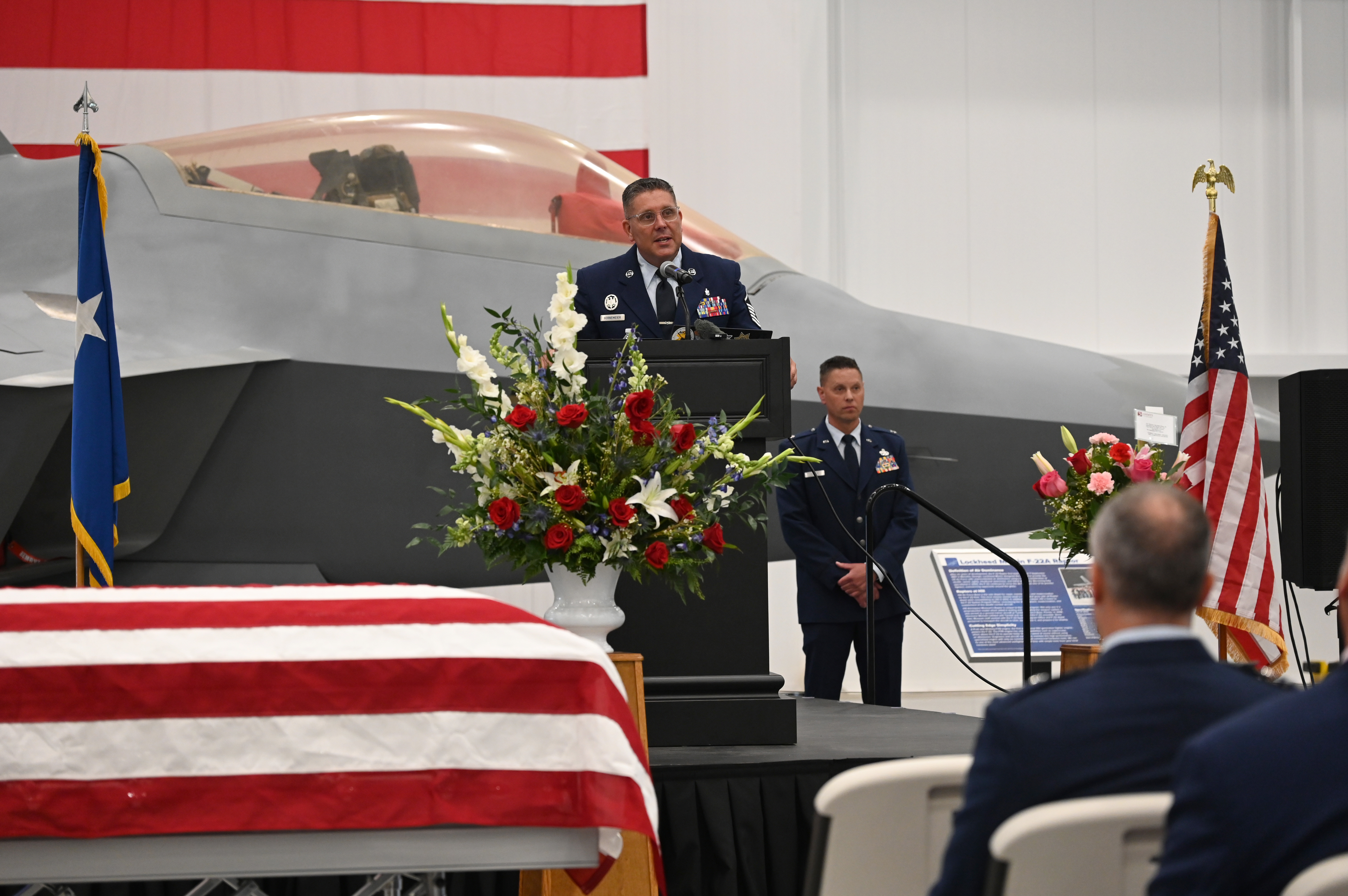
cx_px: 674
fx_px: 3929
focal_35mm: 105
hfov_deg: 19.5
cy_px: 448
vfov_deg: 13.0
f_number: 4
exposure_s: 1/250
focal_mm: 105
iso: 2500
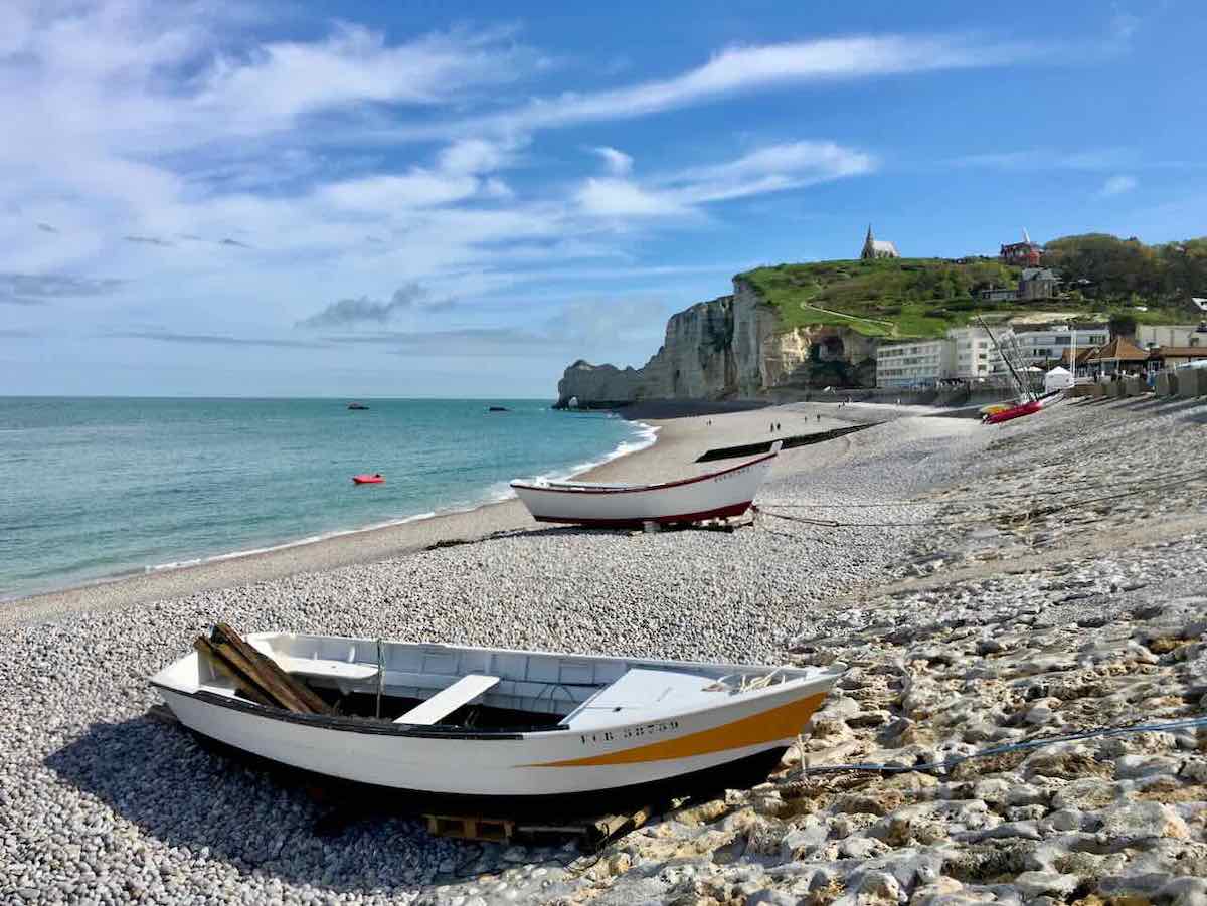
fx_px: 1012
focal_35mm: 29
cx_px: 604
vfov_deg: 48.3
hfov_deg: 61.6
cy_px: 453
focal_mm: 4.15
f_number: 2.2
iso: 25
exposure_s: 1/2024
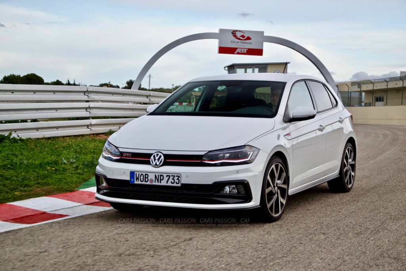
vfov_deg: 20.2
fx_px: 761
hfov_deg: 29.9
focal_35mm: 68
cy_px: 136
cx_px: 203
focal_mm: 45
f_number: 4.8
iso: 450
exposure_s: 1/320
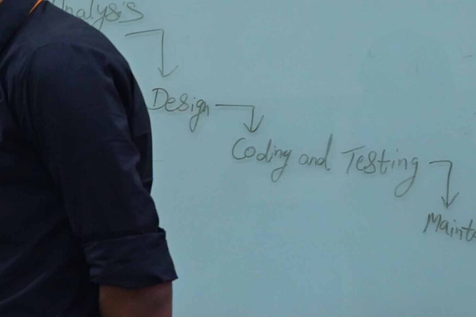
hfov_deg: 5.8
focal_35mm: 348
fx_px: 4599
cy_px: 235
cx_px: -419
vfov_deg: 3.9
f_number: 1.8
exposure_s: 1/250
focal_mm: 85
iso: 640
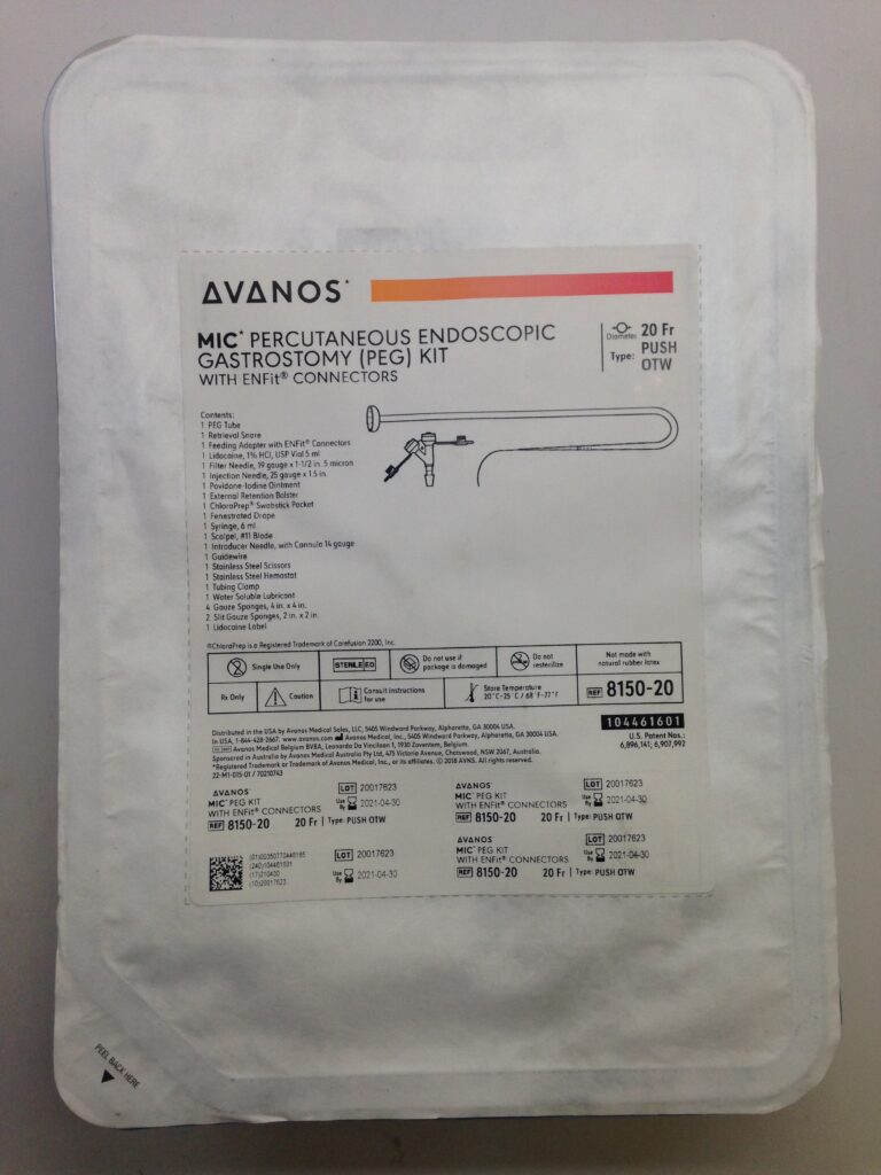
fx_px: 1120
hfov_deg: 42.9
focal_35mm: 33
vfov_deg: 55.4
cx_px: 440
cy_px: 588
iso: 64
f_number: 2.4
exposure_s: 1/120
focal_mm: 4.12
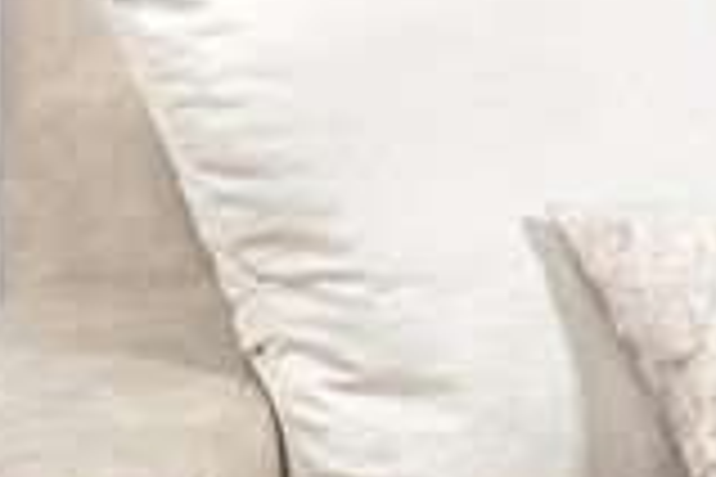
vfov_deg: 3.7
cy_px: 637
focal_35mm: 367
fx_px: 7299
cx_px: 1698
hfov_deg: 5.4
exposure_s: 1/60
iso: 100
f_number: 7.1
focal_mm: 38
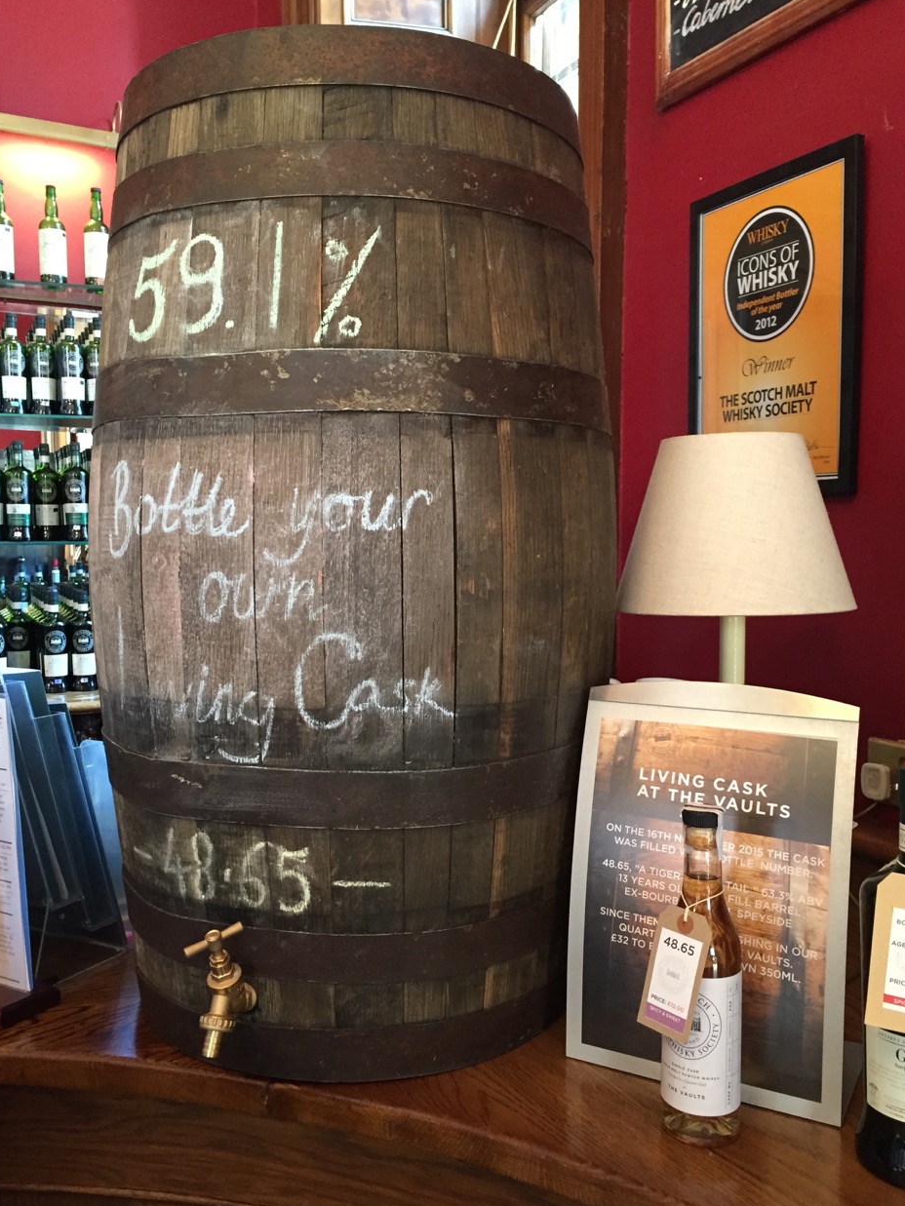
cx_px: 455
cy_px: 617
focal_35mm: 30
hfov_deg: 46.8
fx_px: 1046
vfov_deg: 60.0
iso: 250
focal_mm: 4.15
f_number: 2.2
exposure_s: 1/20
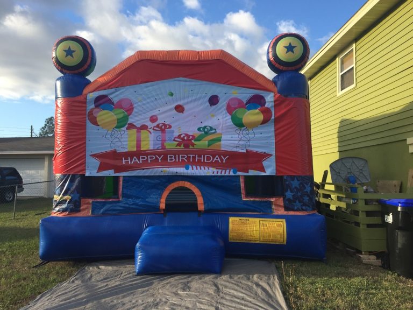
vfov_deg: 48.2
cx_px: 206
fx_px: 346
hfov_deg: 61.7
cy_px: 155
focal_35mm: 29
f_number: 2.2
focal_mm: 4.15
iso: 32
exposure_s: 1/732
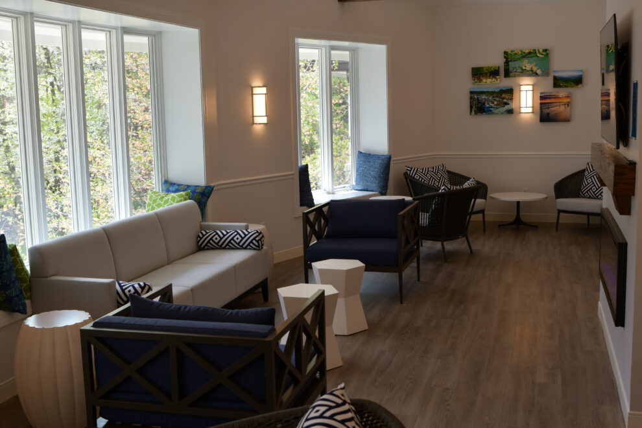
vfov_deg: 31.2
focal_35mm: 43
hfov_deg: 45.4
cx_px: 321
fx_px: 767
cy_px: 214
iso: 125
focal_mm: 29
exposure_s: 1/100
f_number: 5
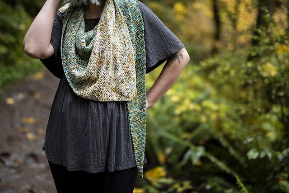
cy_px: 96
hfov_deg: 39.6
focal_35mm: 50
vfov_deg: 27.0
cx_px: 144
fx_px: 401
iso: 100
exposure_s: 1/100
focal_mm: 50
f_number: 1.4
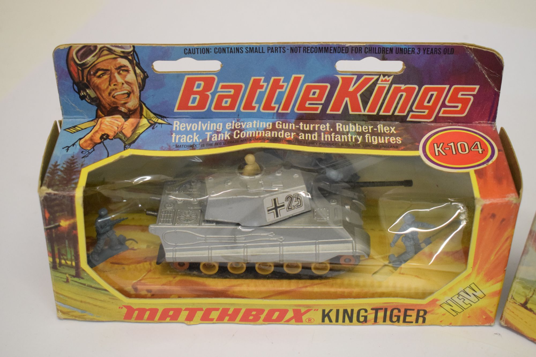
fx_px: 849
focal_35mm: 57
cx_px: 268
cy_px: 178
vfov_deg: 23.8
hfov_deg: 35.1
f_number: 5
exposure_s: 1/100
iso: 3200
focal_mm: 38
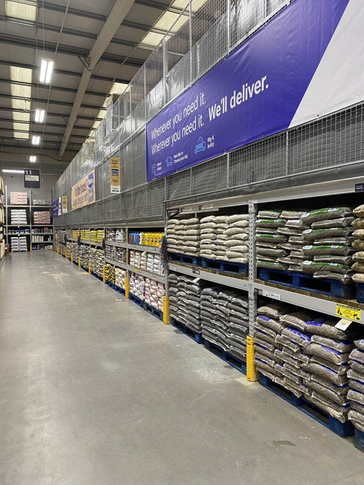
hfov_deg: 53.1
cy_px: 242
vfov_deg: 67.3
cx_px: 182
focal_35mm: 26
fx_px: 365
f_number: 1.8
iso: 125
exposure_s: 1/94
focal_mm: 4.25
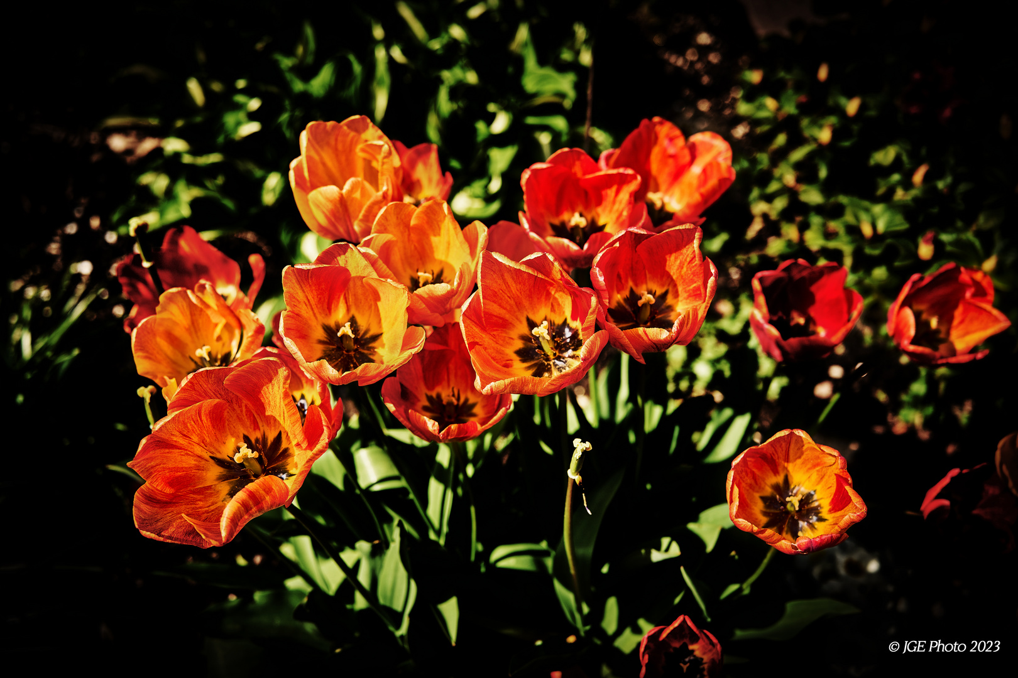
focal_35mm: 40
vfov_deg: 33.4
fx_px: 1131
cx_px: 509
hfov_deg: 48.5
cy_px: 339
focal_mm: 40
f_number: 2.8
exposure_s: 1/1600
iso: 100
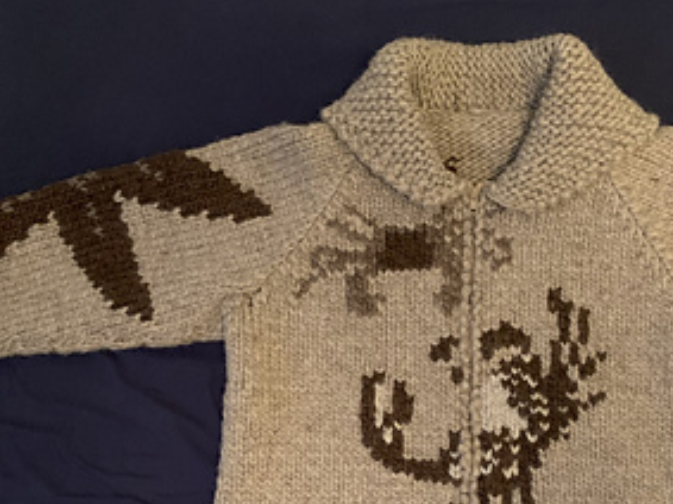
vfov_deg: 30.6
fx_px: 894
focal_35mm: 46
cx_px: 395
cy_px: 410
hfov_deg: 41.1
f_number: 1.8
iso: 640
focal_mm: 4.25
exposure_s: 1/24
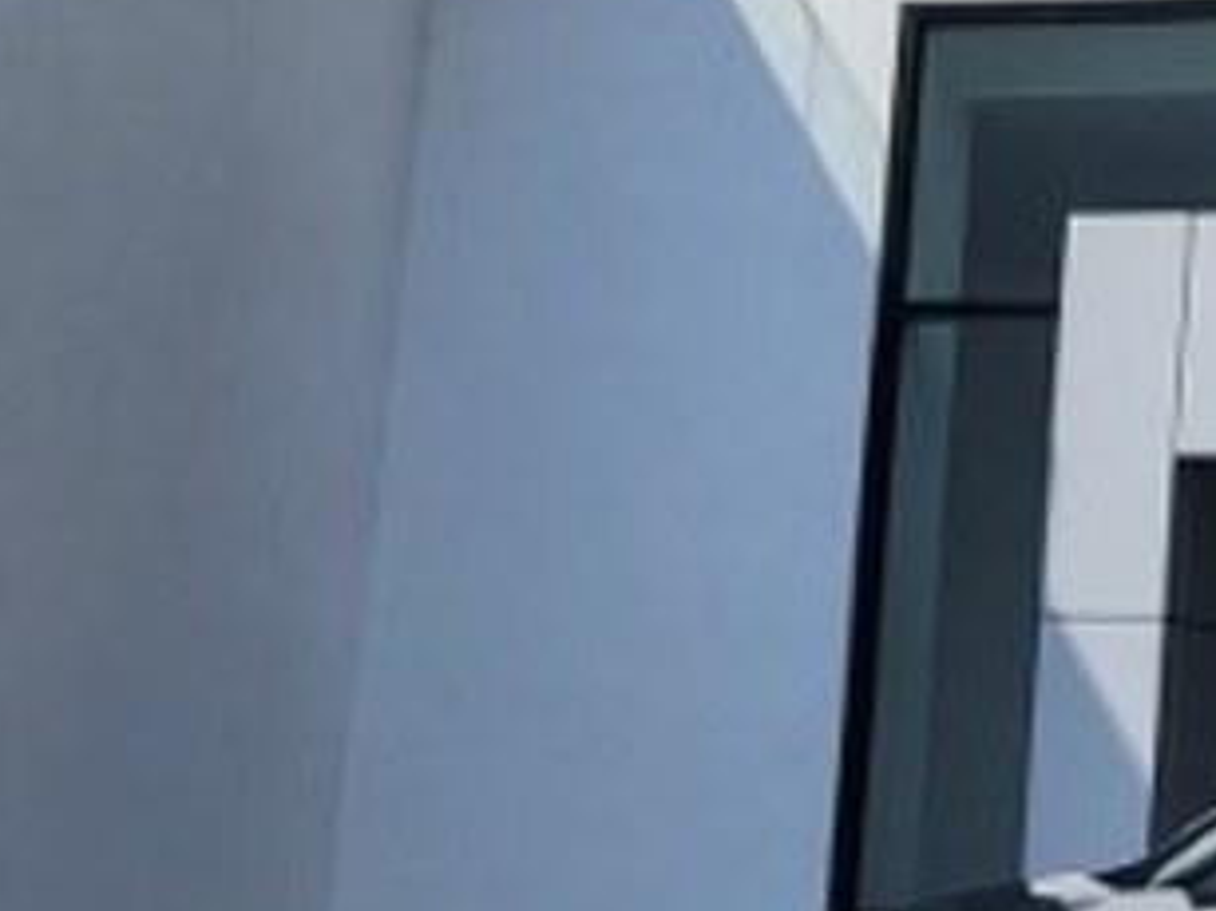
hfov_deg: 15.1
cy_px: -75
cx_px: 1774
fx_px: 4284
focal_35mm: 122
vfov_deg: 12.0
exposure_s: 1/3336
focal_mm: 5.4
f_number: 1.8
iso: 40
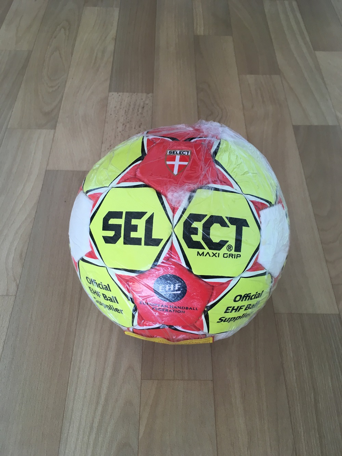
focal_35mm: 29
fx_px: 382
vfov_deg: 61.7
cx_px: 171
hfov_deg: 48.2
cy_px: 228
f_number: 2.2
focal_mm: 4.15
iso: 25
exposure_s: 1/33
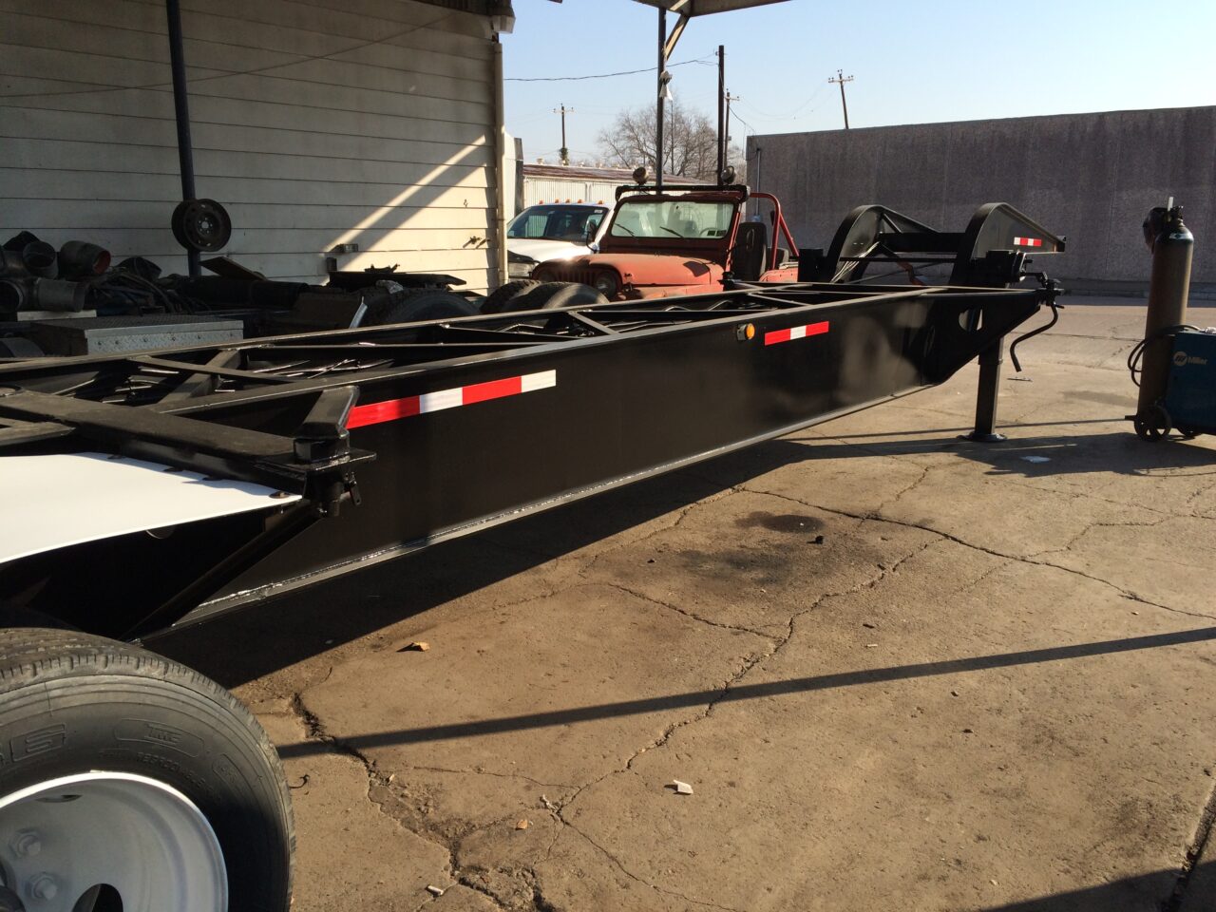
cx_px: 608
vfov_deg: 48.2
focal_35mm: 29
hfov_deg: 61.7
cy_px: 456
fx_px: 1019
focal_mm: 4.15
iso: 32
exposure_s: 1/1466
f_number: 2.2
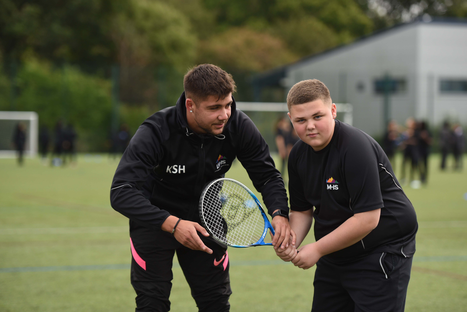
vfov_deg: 11.4
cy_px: 156
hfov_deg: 17.1
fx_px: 1557
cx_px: 234
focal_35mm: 120
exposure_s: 1/2500
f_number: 3.2
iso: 640
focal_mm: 120
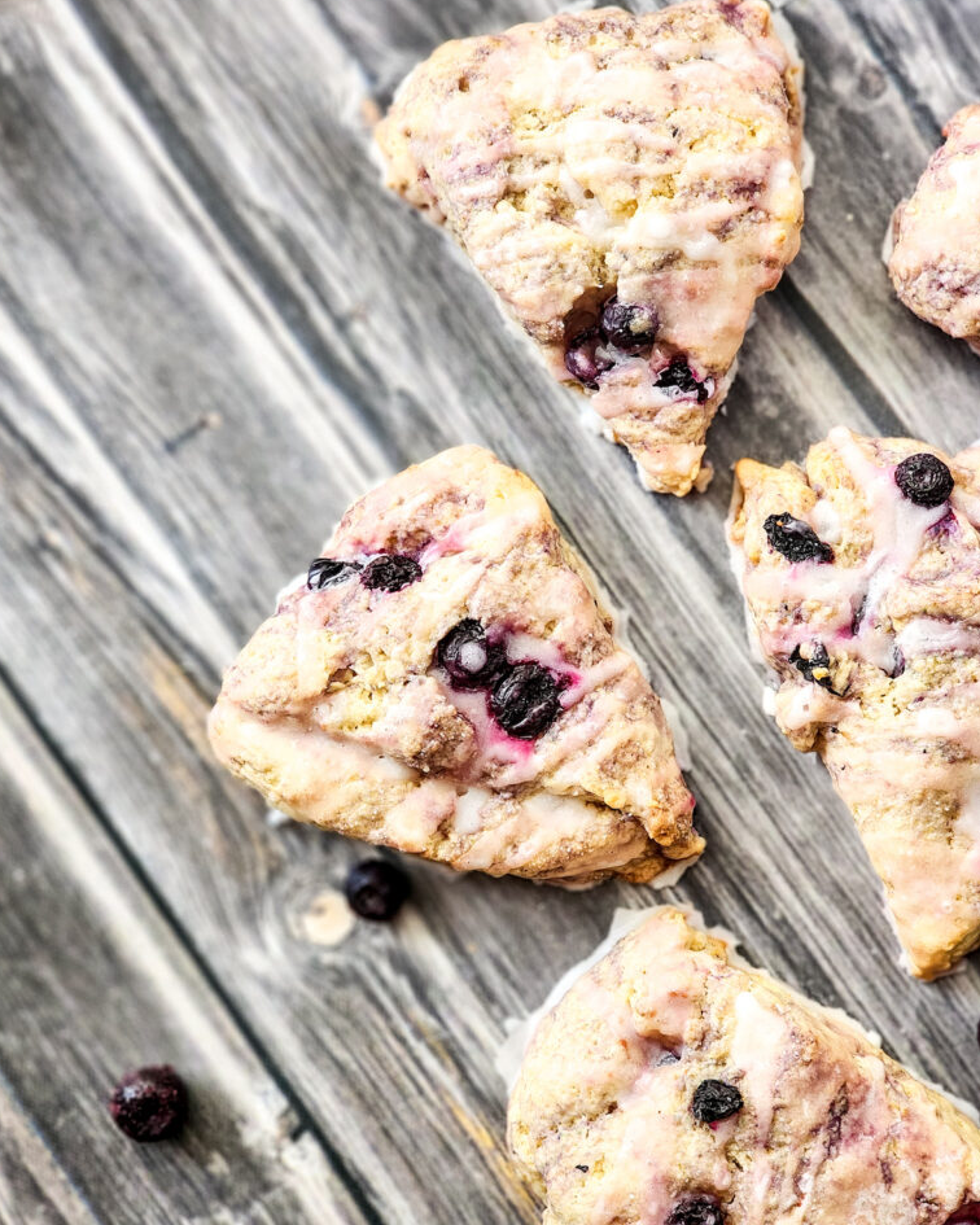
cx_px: 490
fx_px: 2647
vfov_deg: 26.1
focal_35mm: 73
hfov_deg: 21.0
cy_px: 655
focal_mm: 7.9
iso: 64
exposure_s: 1/60
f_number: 2.4
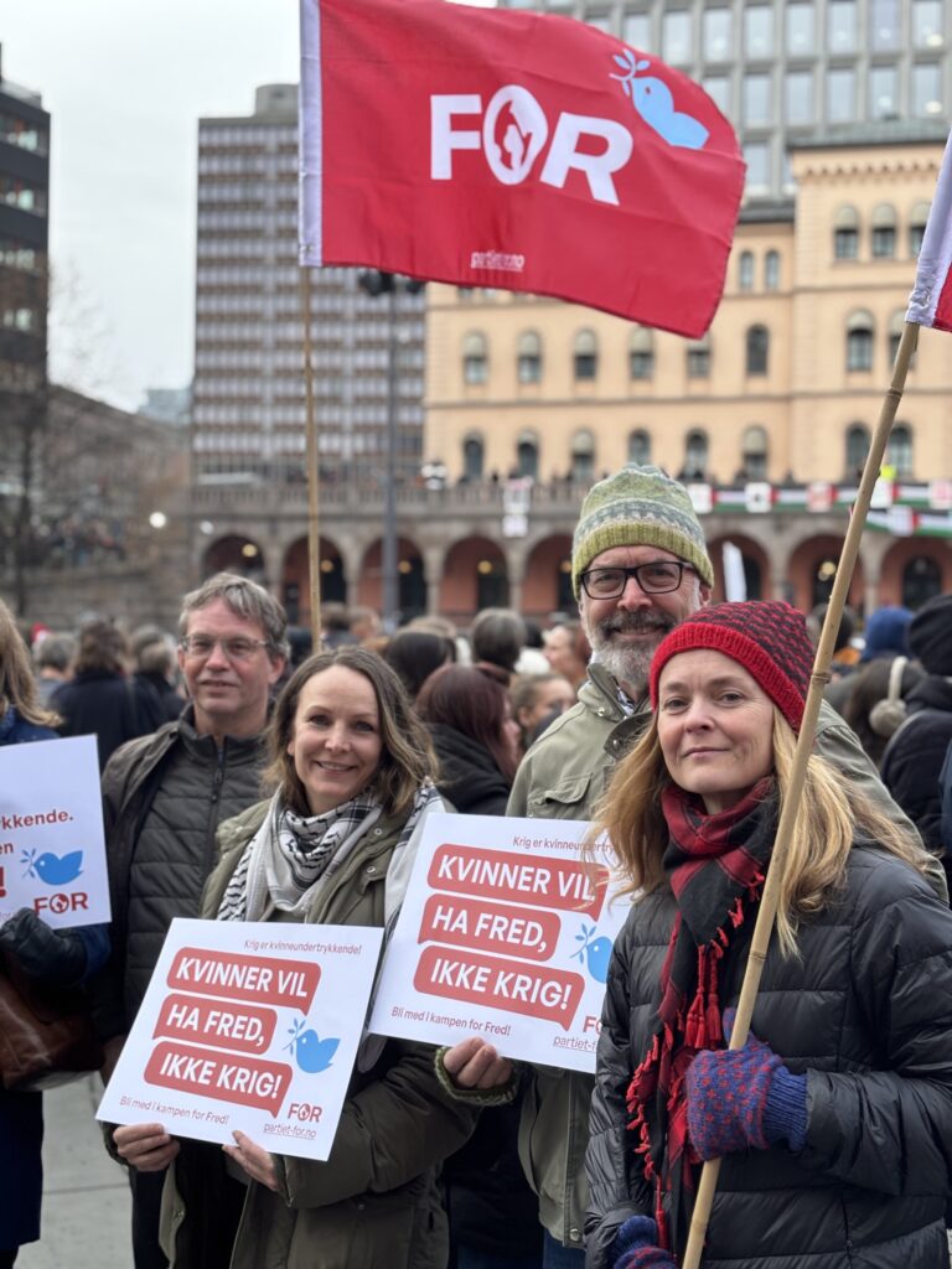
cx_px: 476
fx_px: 1907
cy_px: 634
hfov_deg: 28.0
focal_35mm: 52
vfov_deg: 36.8
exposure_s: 1/121
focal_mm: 5.96
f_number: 1.6
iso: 50
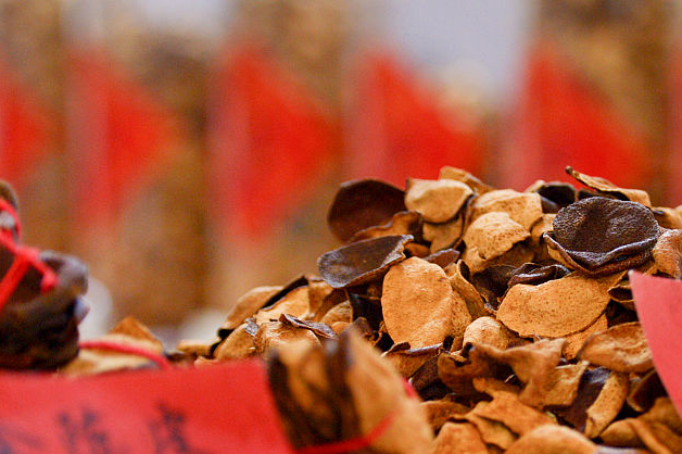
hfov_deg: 10.7
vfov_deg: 7.2
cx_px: 532
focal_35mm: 191
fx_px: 3616
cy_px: 312
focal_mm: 100
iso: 1000
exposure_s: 1/640
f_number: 2.8
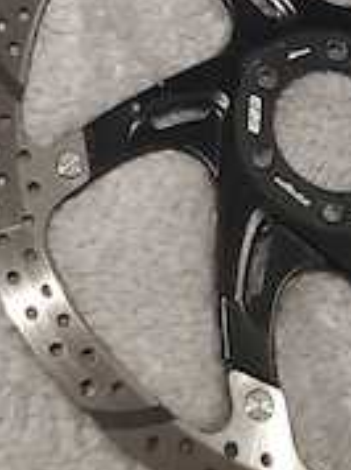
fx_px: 1586
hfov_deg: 12.4
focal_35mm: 117
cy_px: -449
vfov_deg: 14.3
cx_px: -42
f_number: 1.5
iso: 320
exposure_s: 1/40
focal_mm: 4.3
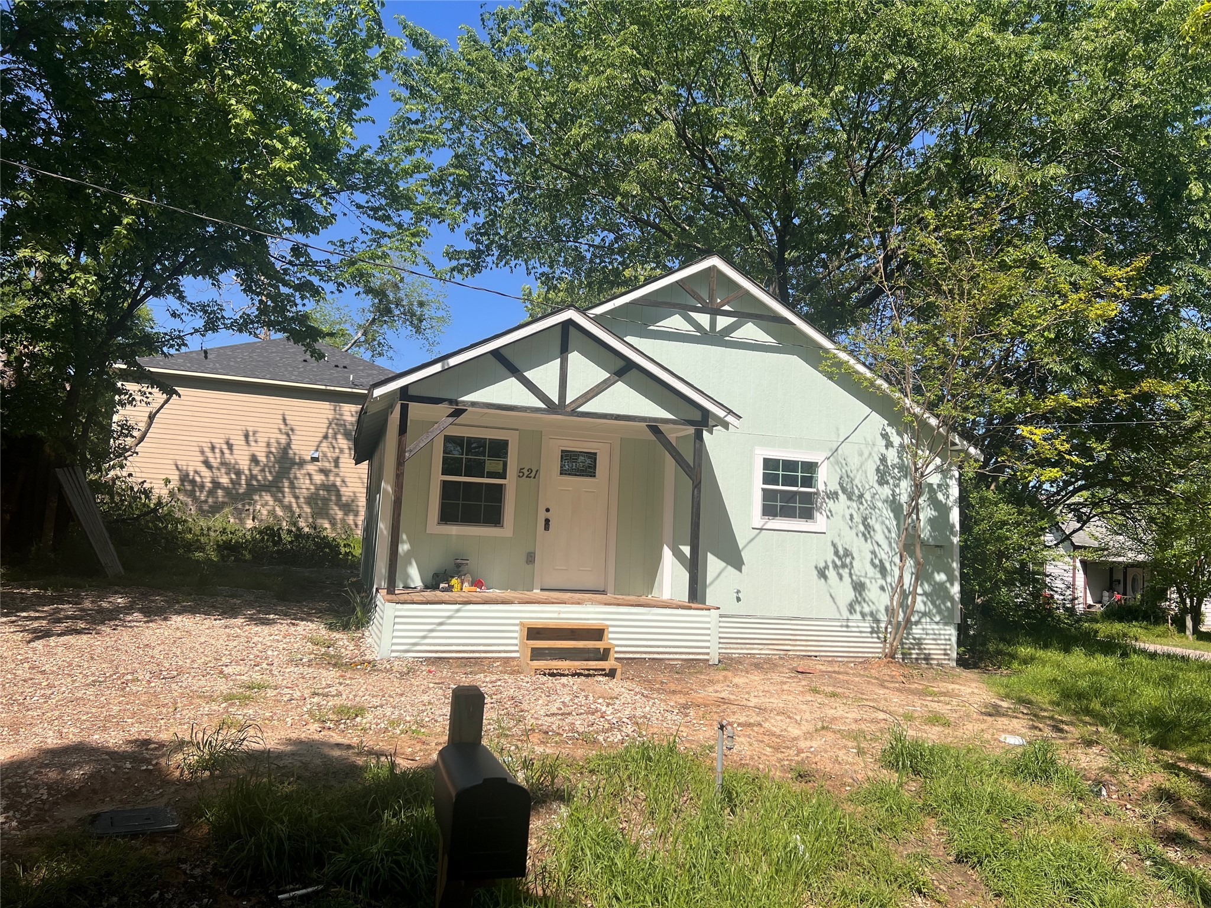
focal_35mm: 26
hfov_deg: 67.3
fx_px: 910
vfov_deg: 53.1
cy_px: 454
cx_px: 606
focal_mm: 5.7
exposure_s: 1/4630
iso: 50
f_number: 1.5
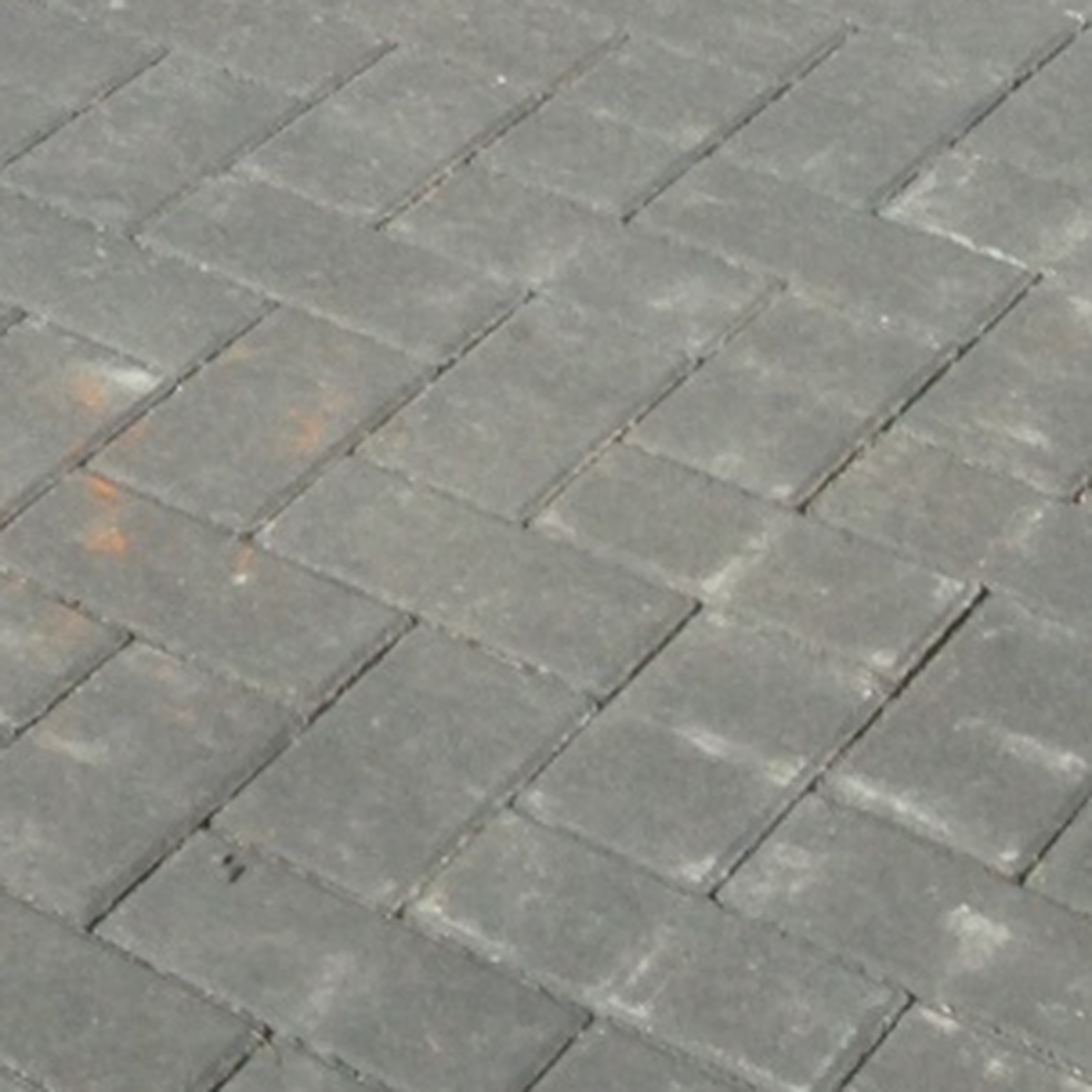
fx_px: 4997
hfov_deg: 11.9
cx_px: -580
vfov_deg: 11.6
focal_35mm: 140
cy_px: -864
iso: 50
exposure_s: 1/797
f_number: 2.4
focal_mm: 4.12
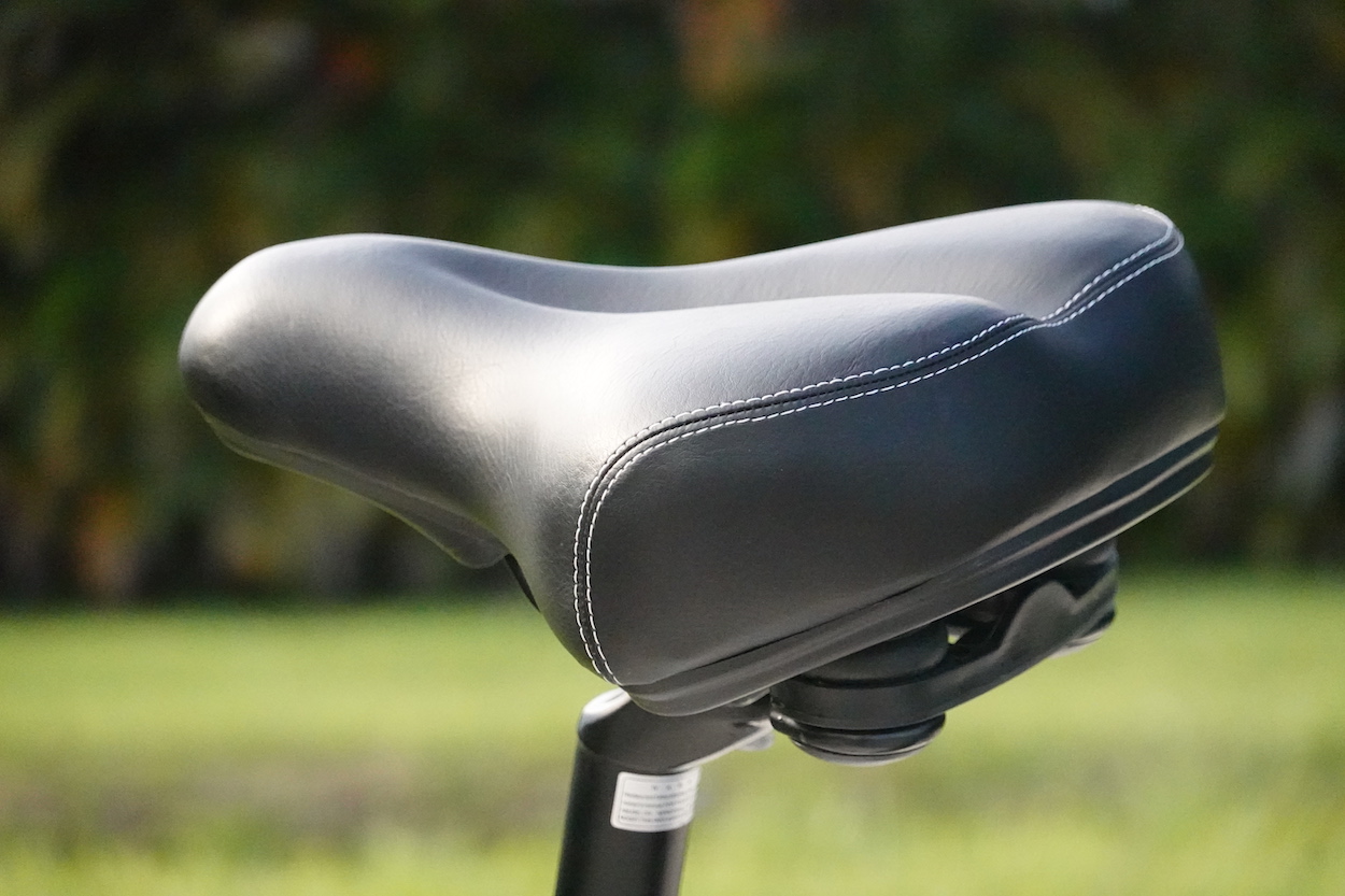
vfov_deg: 7.7
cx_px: 672
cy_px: 448
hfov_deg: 11.5
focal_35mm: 179
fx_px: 6686
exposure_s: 1/200
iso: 5000
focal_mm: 64.75
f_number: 4.5
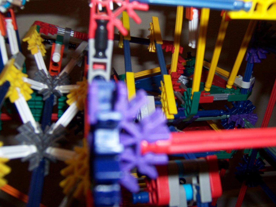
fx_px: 263
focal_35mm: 33
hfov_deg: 55.4
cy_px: 104
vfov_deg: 42.9
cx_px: 138
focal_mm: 5.5
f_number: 2.8
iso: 80
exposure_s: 1/60
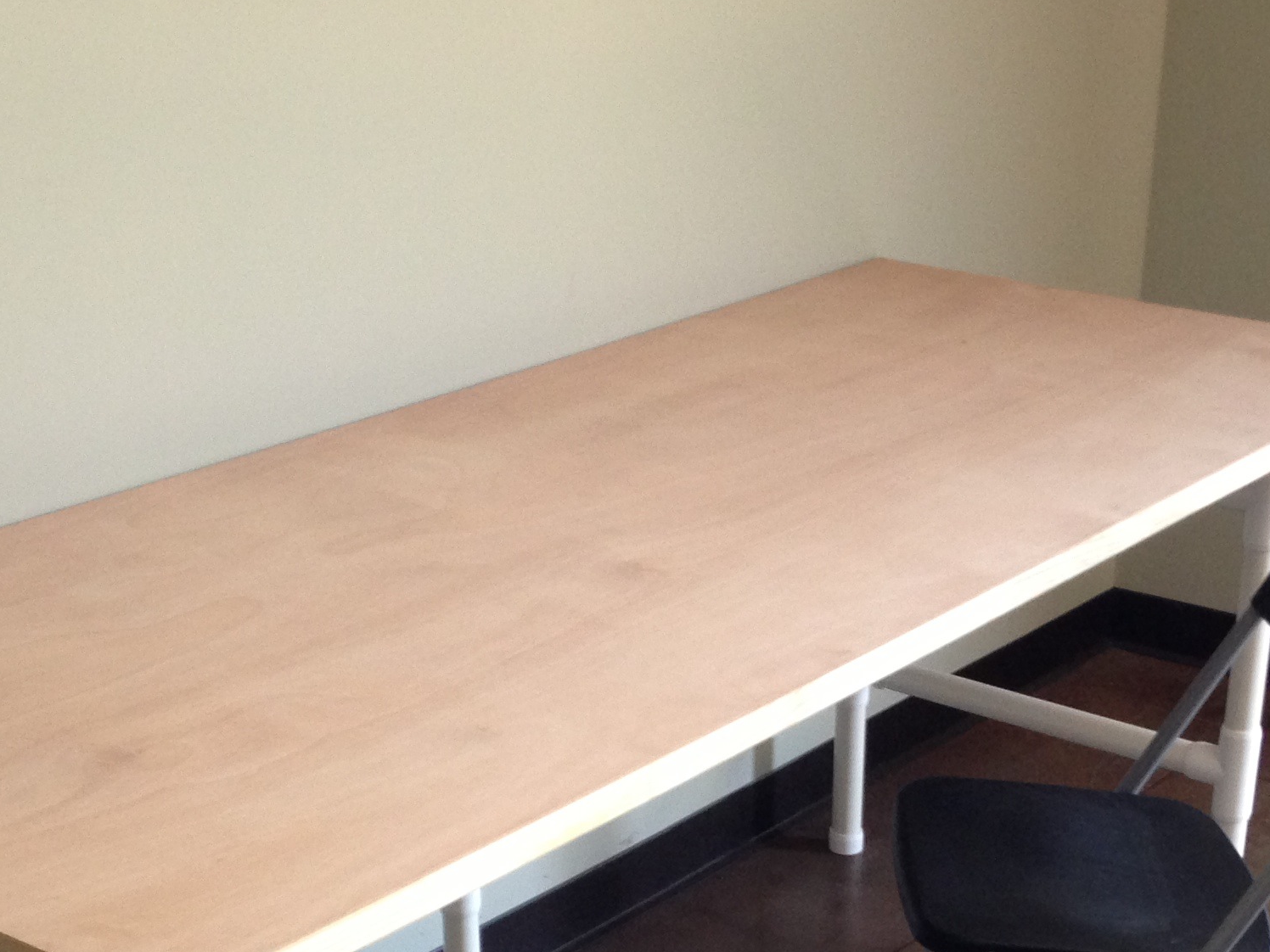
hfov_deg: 27.0
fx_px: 2642
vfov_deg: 19.8
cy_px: 977
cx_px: 744
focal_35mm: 72
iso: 125
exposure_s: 1/20
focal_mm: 4.13
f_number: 2.4
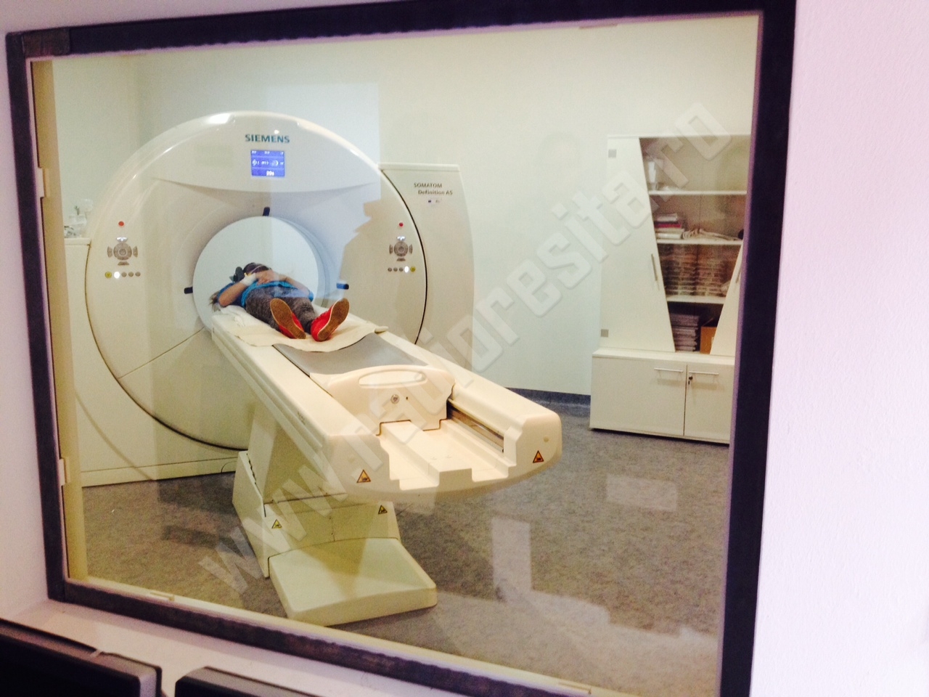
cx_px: 464
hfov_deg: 52.6
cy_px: 348
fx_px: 939
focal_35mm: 35
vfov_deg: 40.7
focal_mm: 4.28
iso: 125
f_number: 2.4
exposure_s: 1/20
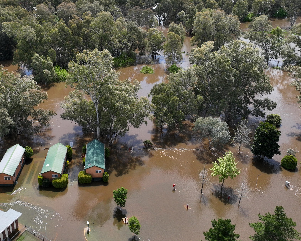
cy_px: 83
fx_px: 321
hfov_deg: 49.3
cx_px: 98
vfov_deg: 40.7
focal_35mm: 36
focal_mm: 12.29
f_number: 2.8
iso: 180
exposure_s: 1/2500
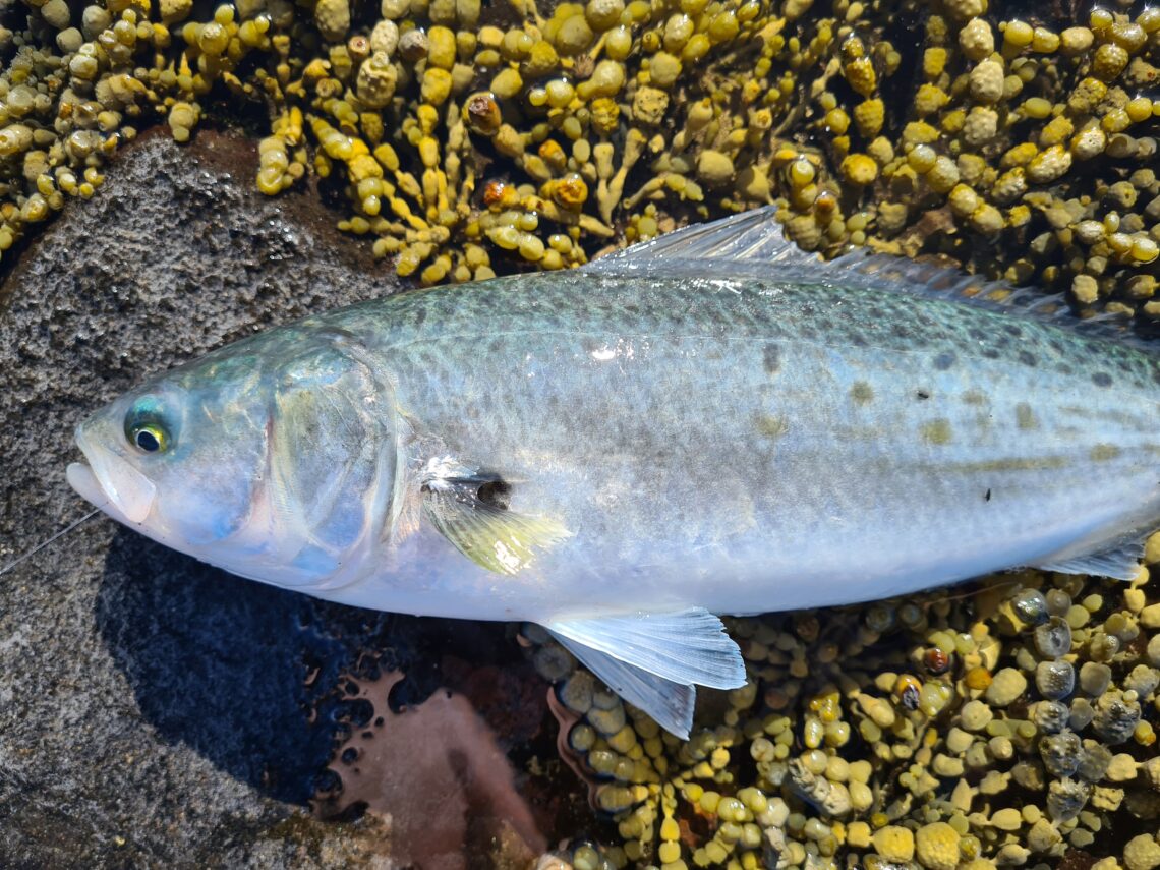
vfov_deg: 53.1
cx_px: 580
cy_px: 435
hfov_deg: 67.3
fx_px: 871
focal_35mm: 26
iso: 50
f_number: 1.8
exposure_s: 1/1324
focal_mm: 5.4
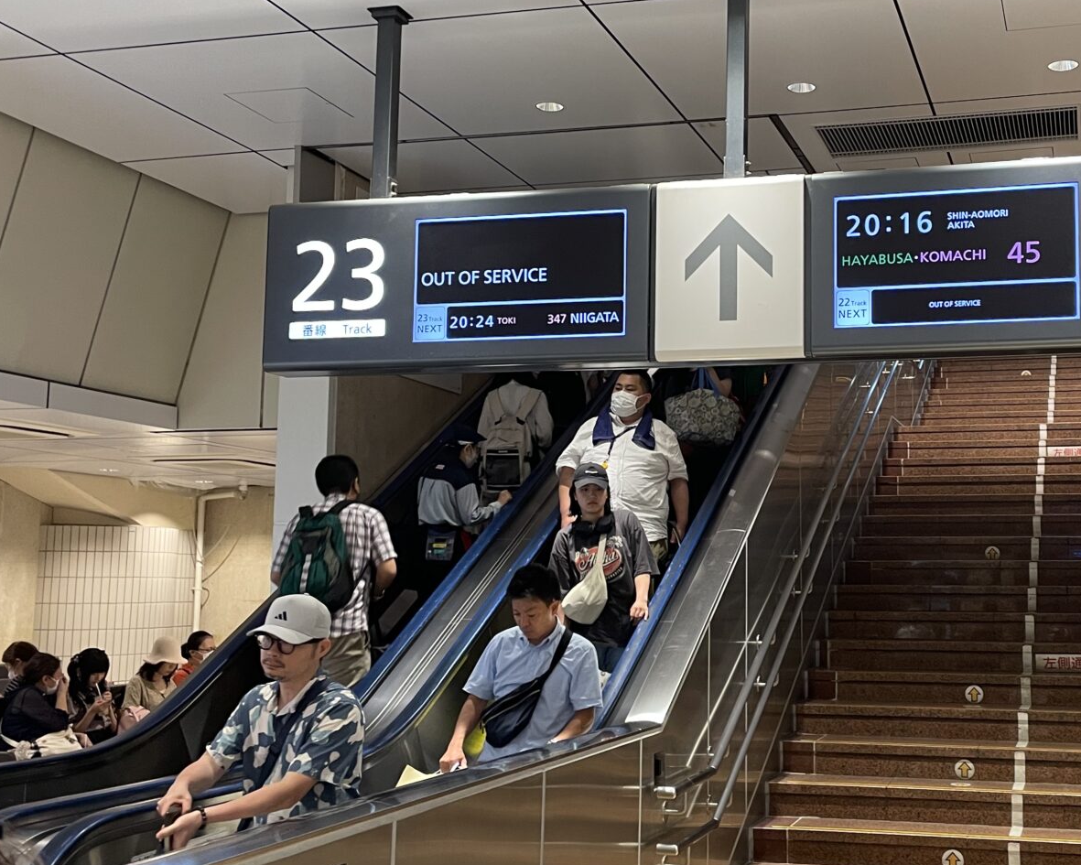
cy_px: 431
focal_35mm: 44
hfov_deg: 41.3
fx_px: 1408
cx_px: 751
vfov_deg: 34.2
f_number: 1.6
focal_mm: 4.2
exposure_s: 1/50
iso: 125
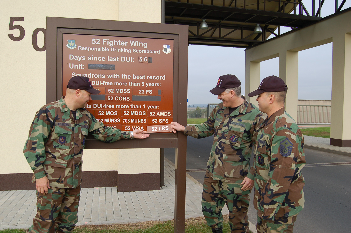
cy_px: 116
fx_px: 321
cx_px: 176
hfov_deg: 57.3
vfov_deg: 39.8
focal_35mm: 33
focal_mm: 22
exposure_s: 1/200
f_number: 7.1
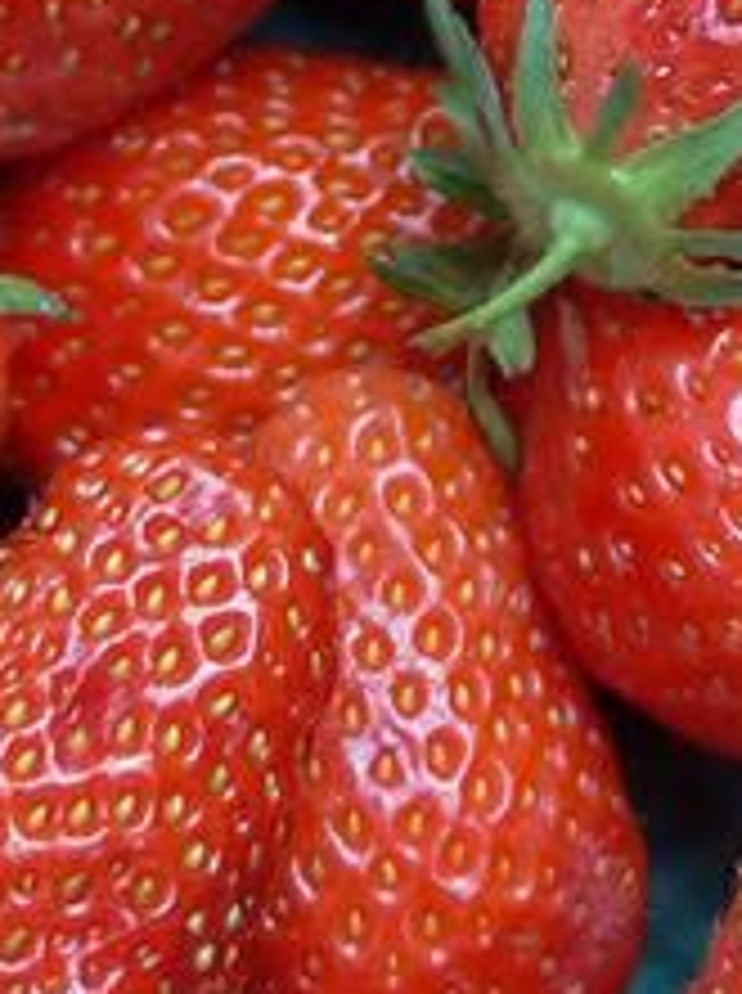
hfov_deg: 5.3
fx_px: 7871
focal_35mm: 275
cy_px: -427
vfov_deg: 7.1
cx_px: 1151
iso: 100
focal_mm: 35
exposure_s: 1/60
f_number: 4
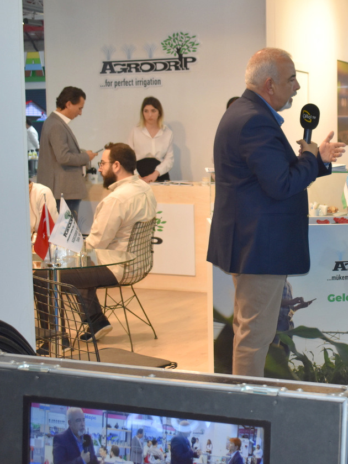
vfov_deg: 30.4
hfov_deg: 22.2
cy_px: 235
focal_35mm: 64
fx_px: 854
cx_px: 340
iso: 800
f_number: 4.2
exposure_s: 1/160
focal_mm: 29
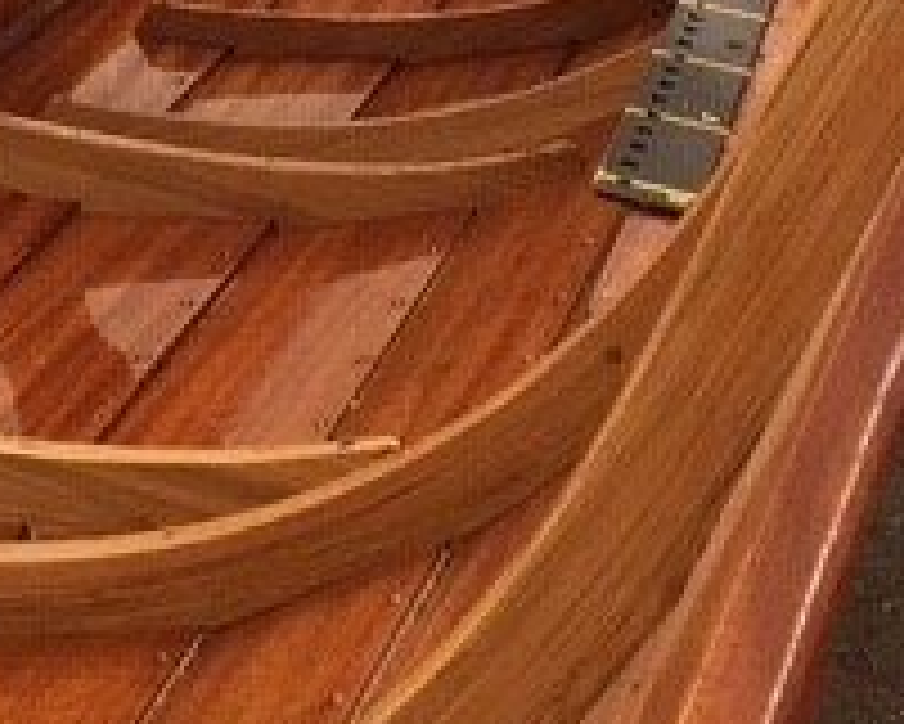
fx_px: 2409
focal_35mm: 90
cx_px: -49
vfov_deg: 16.4
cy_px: -144
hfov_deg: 20.4
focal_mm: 4.15
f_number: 2.2
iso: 50
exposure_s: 1/33
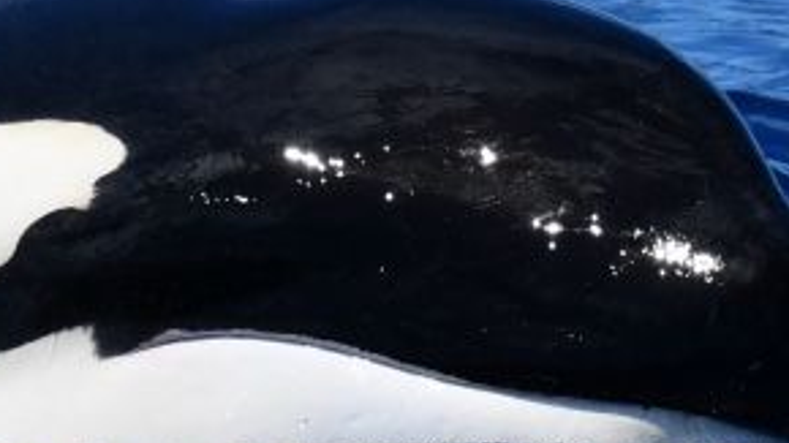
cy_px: 159
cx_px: -122
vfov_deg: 0.8
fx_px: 30811
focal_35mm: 1473
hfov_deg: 1.5
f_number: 8
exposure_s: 1/2000
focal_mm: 340
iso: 400
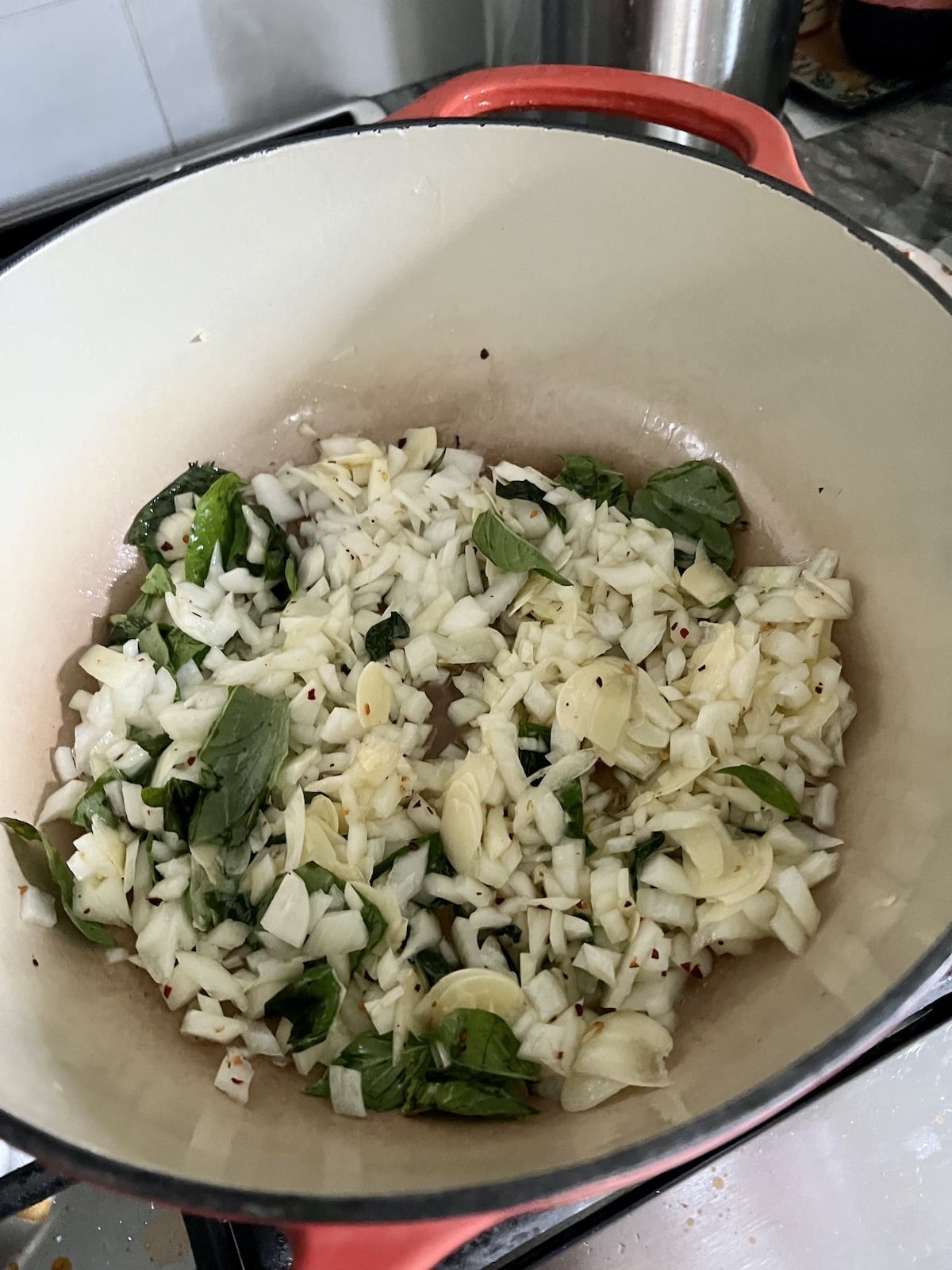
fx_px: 953
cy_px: 635
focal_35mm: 26
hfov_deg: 53.1
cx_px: 476
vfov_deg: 67.3
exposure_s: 1/51
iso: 500
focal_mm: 5.7
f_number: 1.5
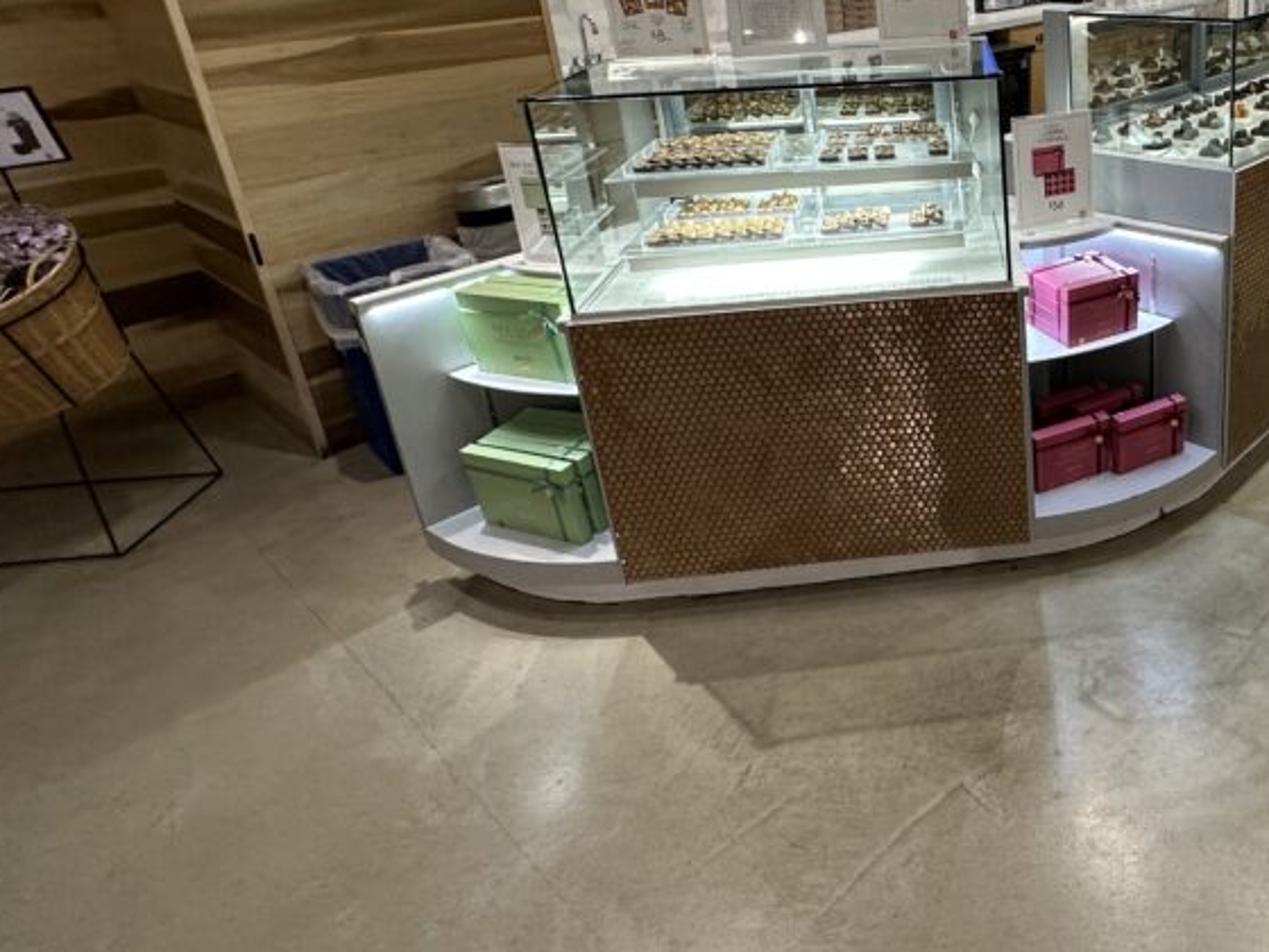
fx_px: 990
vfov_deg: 49.9
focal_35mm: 27
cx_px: 1063
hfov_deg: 58.8
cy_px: 277
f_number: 2.2
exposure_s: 1/120
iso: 160
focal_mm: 2.22
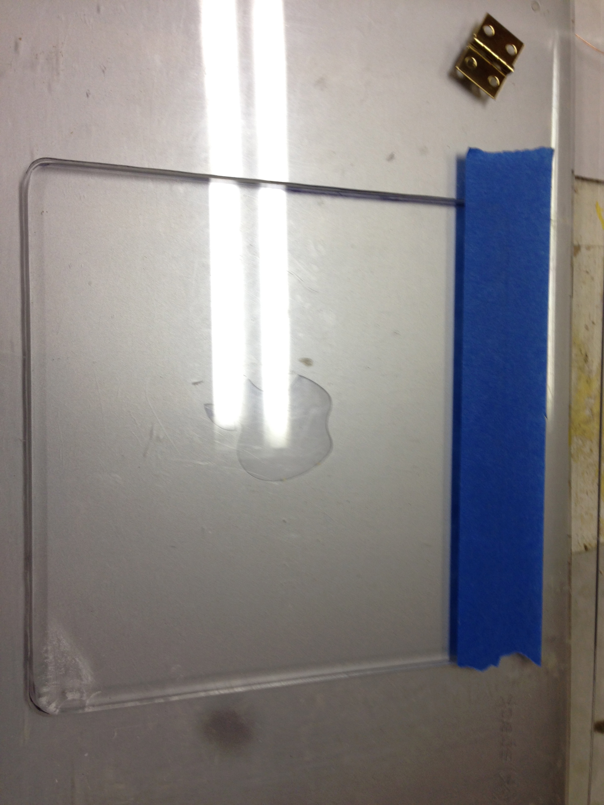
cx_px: 302
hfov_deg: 42.9
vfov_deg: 55.4
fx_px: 768
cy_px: 402
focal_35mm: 33
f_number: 2.4
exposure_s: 1/30
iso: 64
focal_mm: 4.12
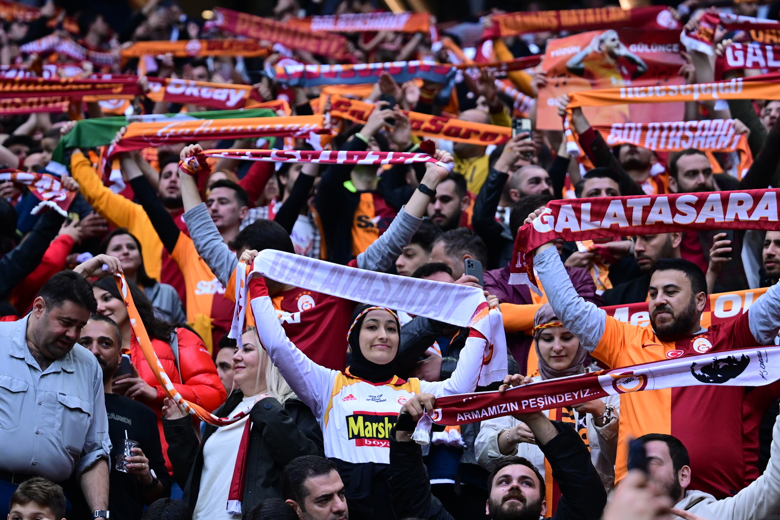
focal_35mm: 165
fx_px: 3575
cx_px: 390
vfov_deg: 8.3
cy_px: 260
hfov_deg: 12.5
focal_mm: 110
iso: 1600
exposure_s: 1/1250
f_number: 2.8
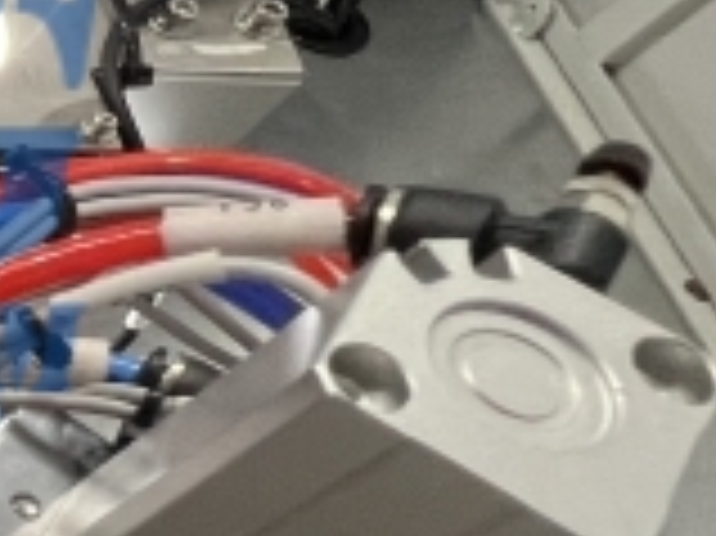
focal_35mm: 82
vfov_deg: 18.0
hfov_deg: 13.7
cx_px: -1139
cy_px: 216
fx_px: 1695
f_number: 1.8
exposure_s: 1/100
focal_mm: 1.57
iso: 160
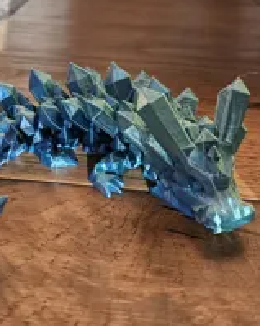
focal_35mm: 47
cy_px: 129
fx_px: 452
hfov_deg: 31.6
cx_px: 74
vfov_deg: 39.4
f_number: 1.8
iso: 250
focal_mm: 5
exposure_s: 1/100
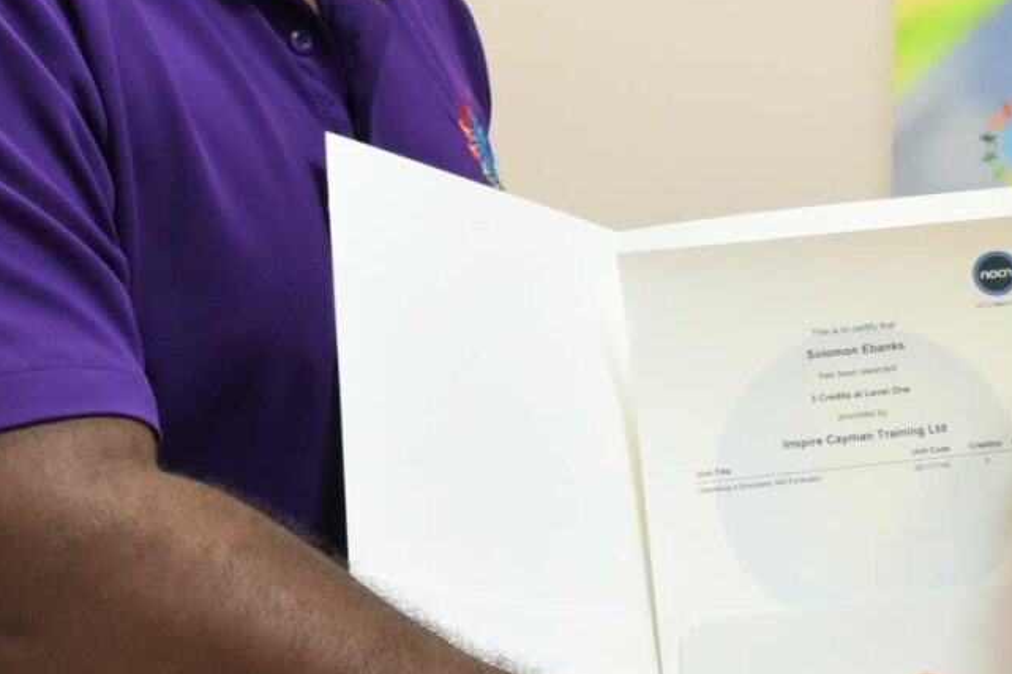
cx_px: 789
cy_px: 207
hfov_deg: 22.1
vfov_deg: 15.0
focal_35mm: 91
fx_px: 2557
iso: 400
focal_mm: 18
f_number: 4.5
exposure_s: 1/50
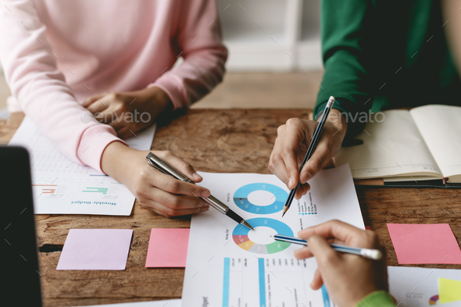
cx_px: 230
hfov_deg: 39.6
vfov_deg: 27.0
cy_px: 154
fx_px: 640
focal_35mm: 50
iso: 200
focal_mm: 50
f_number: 2.8
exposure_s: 1/250
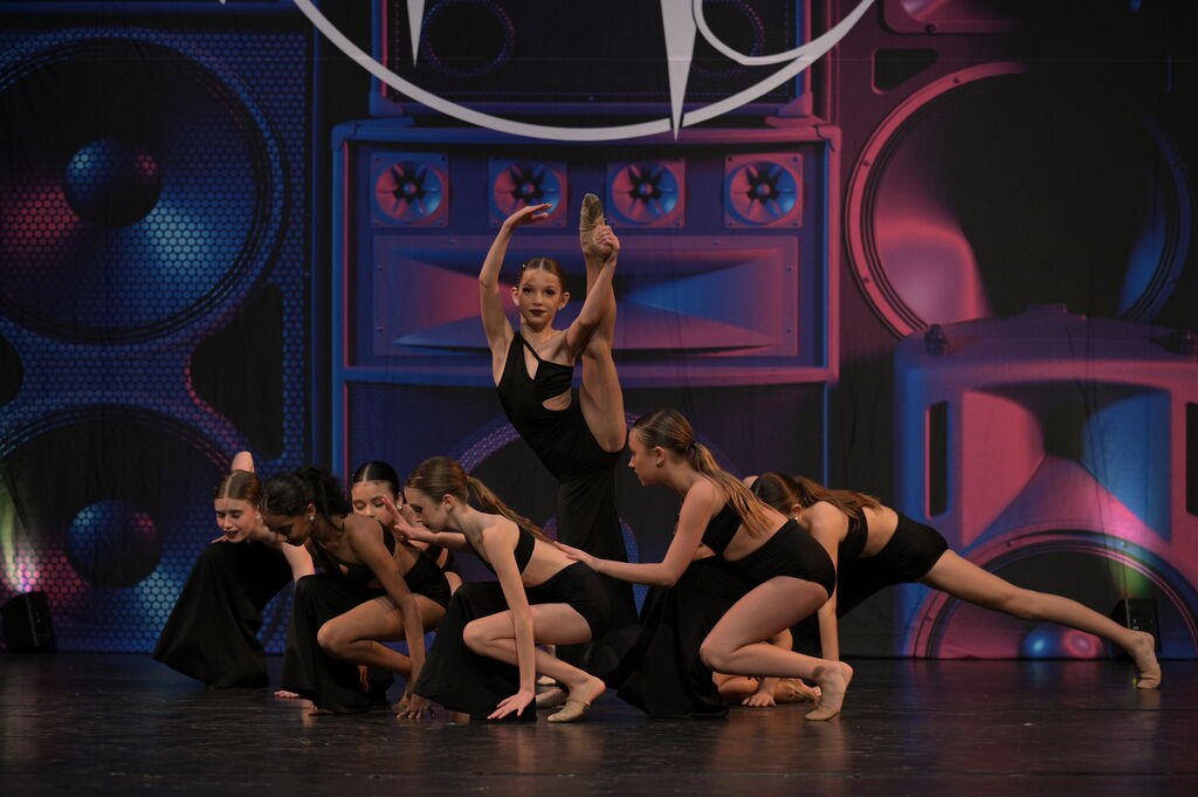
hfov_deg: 10.3
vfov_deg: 6.9
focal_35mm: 200
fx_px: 6650
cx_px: 599
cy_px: 398
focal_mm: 200
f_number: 3.5
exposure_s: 1/800
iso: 2500
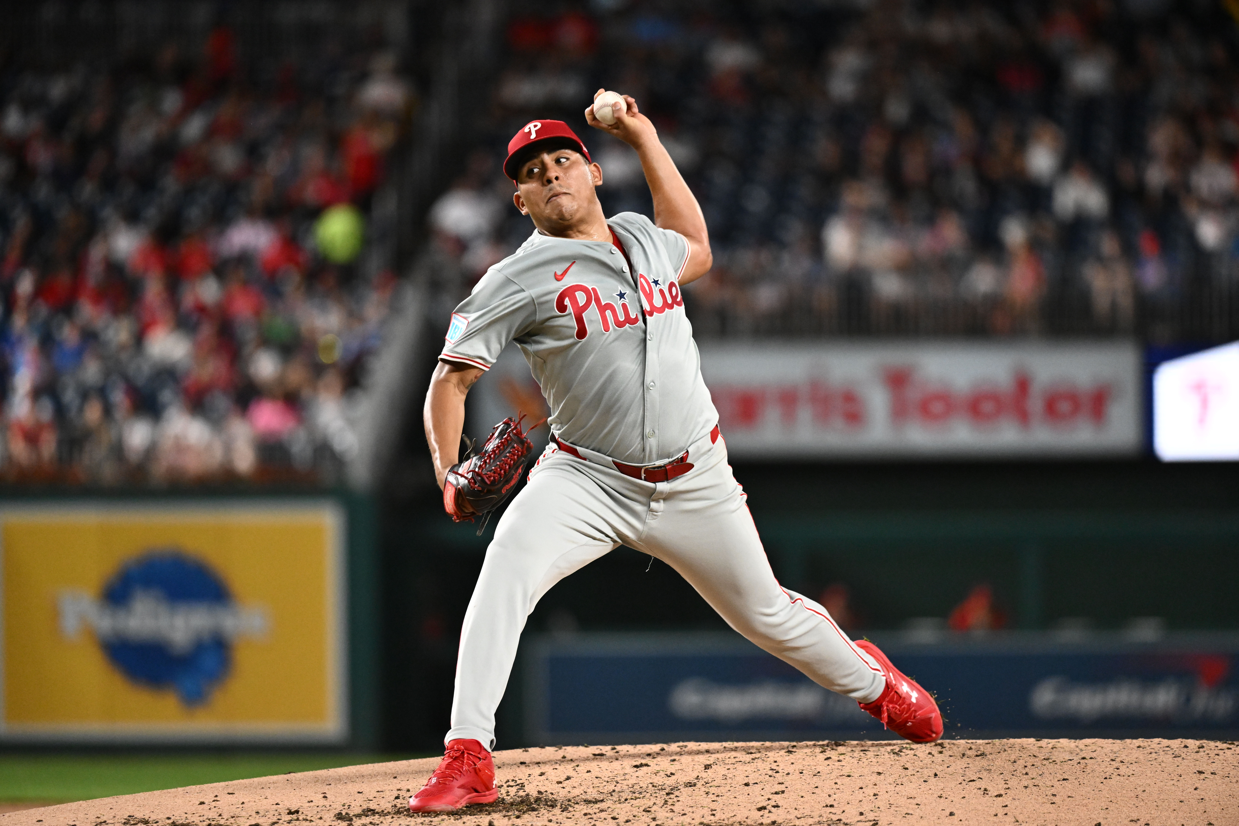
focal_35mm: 350
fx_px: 12045
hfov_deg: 5.9
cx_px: 620
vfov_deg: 3.9
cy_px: 413
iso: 5000
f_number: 4
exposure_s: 1/2000
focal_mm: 350
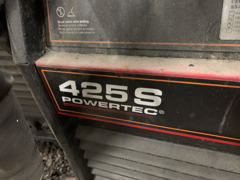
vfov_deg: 53.1
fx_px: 180
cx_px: 120
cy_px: 90
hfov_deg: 67.3
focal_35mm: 26
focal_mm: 4.25
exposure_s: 1/25
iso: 800
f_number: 1.8
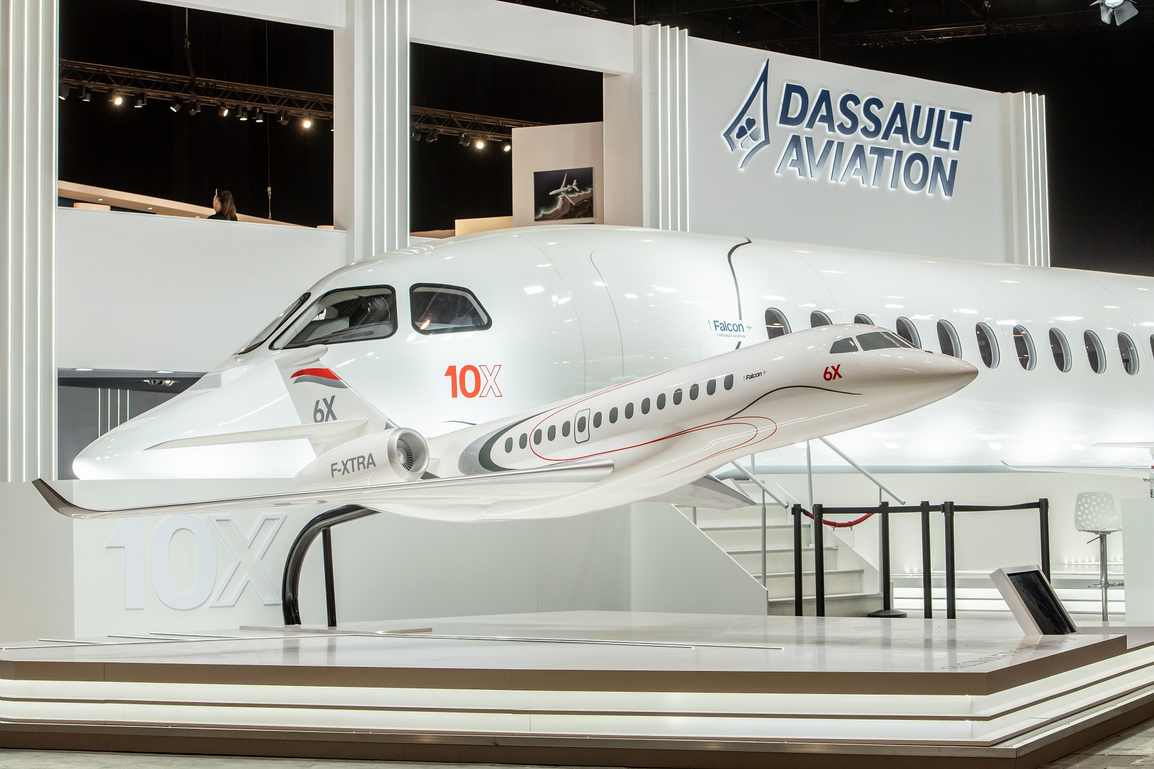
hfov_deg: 28.8
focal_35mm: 70
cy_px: 384
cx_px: 577
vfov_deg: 19.5
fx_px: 2244
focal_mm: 70
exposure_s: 1/80
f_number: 7.1
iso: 400
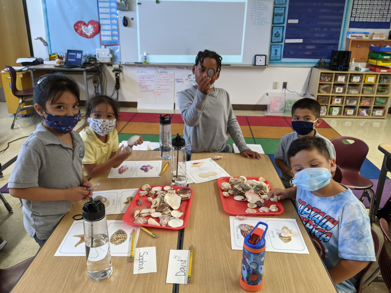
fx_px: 305
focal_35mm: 27
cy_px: 146
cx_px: 196
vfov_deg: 51.4
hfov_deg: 65.3
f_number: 1.8
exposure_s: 1/30
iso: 126
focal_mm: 4.44
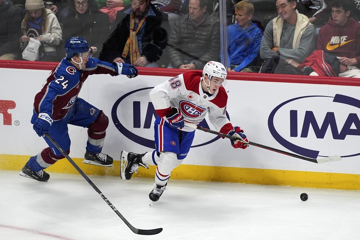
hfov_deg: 3.4
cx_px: 180
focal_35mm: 600
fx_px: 6000
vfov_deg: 2.3
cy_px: 120
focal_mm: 600
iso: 2500
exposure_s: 1/1600
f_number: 4
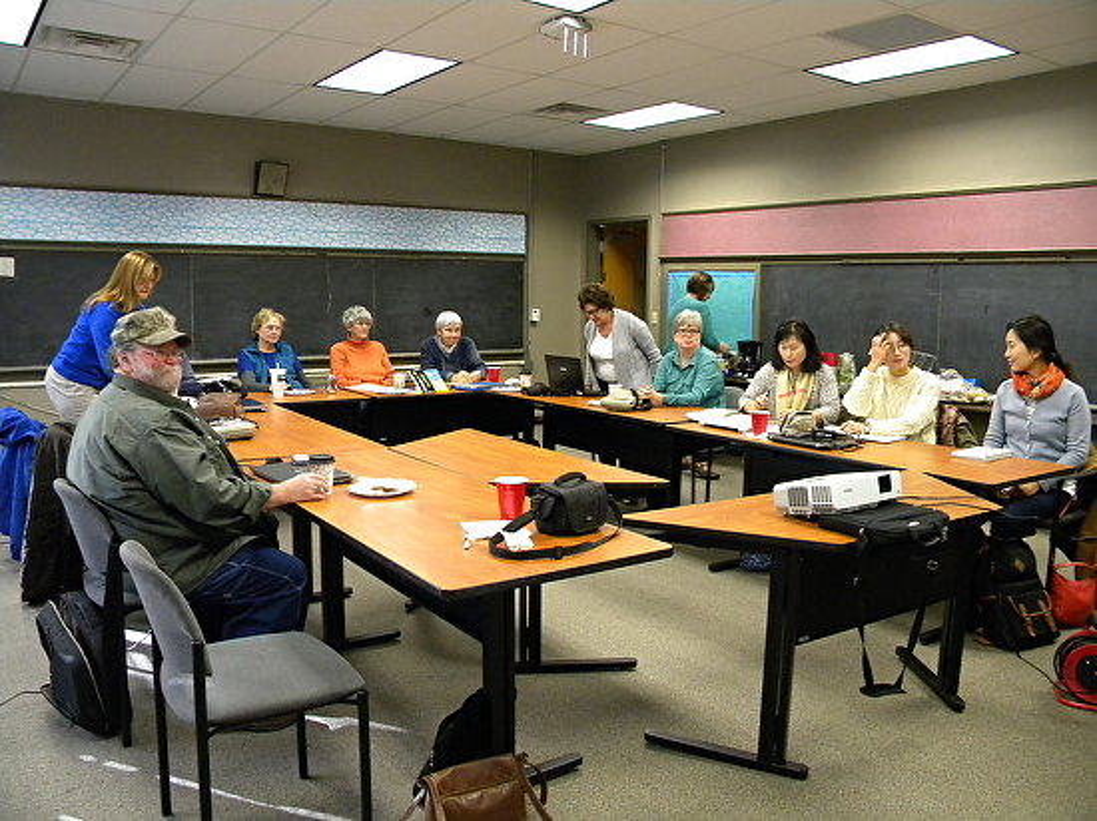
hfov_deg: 63.5
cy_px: 410
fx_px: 887
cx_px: 548
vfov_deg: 49.7
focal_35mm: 28
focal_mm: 5
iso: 400
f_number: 3.5
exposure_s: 1/31.7
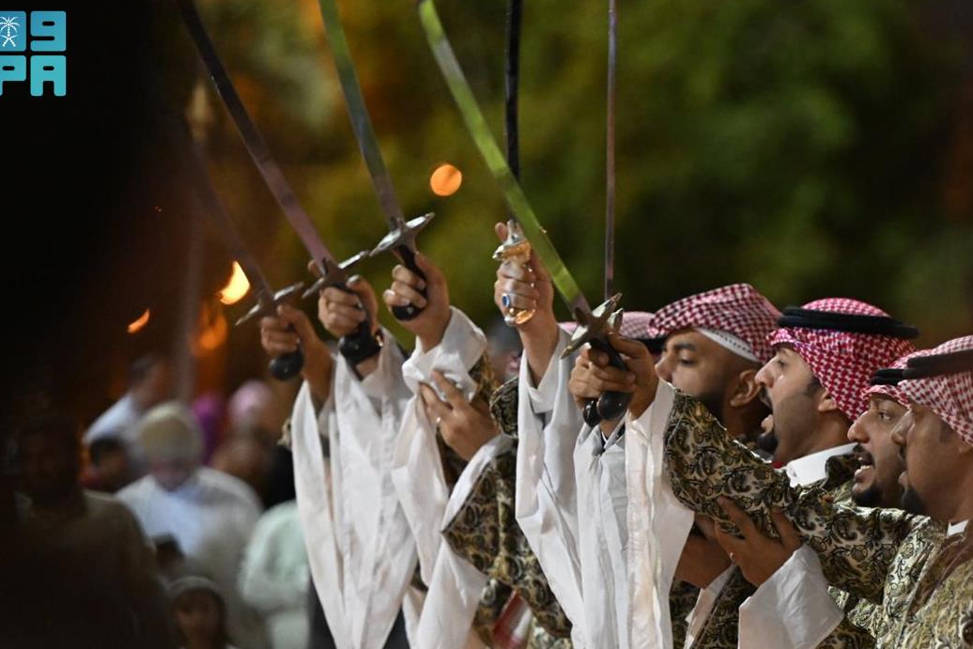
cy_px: 481
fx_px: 6676
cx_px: 645
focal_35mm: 247
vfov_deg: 5.6
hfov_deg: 8.3
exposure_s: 1/125
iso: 8000
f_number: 2.8
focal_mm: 160
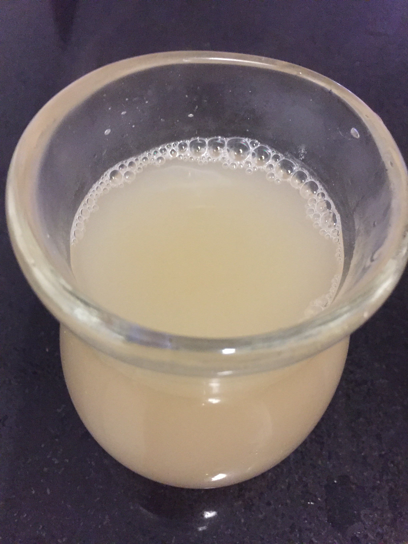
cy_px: 272
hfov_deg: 48.2
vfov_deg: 61.7
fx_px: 456
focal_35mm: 29
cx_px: 204
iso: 400
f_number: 2.2
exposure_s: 1/15
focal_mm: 4.15
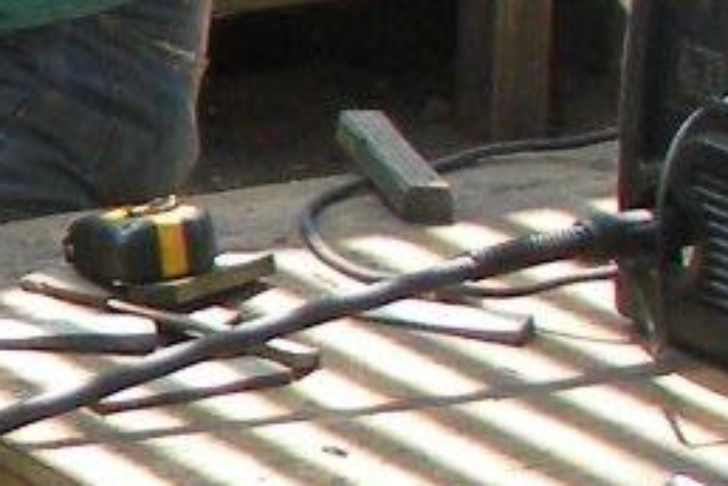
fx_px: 4671
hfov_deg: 8.1
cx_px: -1098
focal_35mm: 231
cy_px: -1240
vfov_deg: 5.4
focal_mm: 5
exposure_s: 1/500
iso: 151
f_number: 3.5
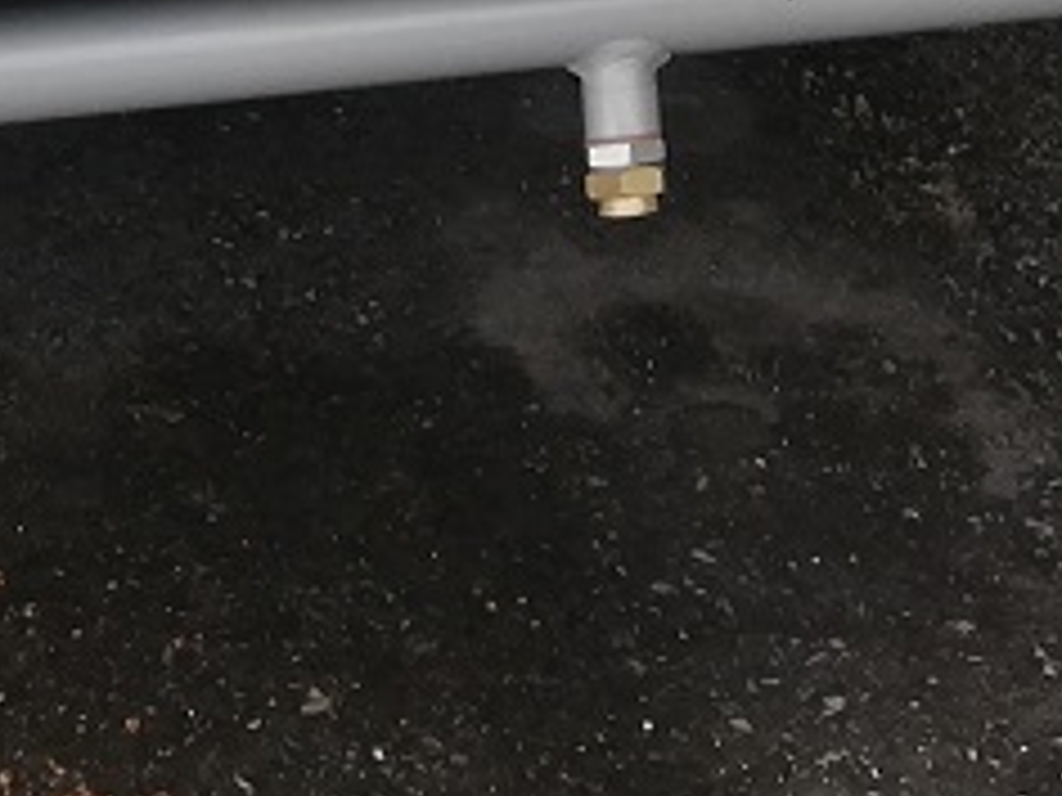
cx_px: 857
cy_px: -1091
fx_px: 4847
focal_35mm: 158
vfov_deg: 8.6
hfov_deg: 12.4
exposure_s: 1/100
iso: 80
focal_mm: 3.81
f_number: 2.2
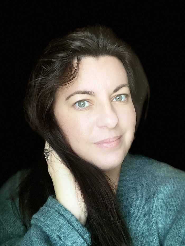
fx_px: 214
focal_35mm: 30
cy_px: 123
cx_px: 92
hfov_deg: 46.8
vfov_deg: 60.0
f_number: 2.2
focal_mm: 2.71
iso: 400
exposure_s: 1/48
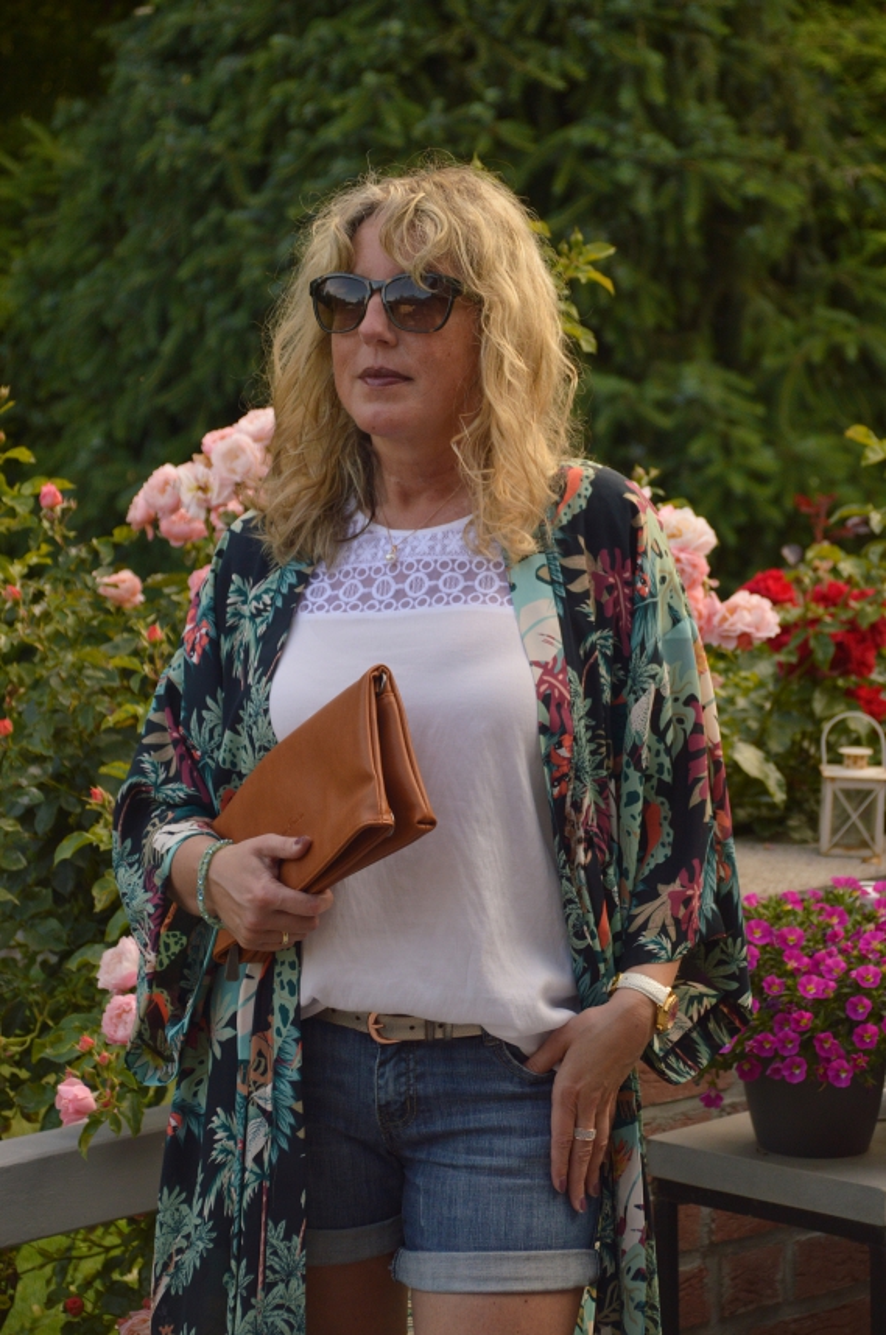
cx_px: 443
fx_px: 4331
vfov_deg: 17.5
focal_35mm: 117
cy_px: 668
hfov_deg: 11.7
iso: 400
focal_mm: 78
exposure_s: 1/400
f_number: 5.3
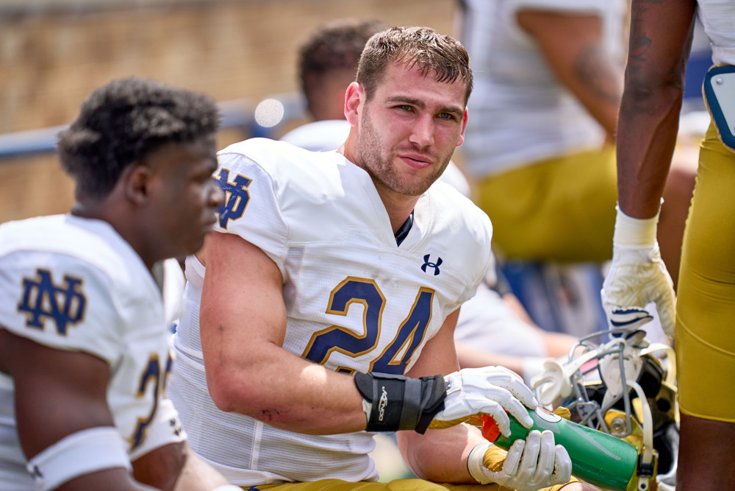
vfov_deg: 3.4
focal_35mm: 400
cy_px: 246
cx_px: 368
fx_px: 8167
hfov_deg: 5.2
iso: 640
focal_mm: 400
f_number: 2.8
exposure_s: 1/2500
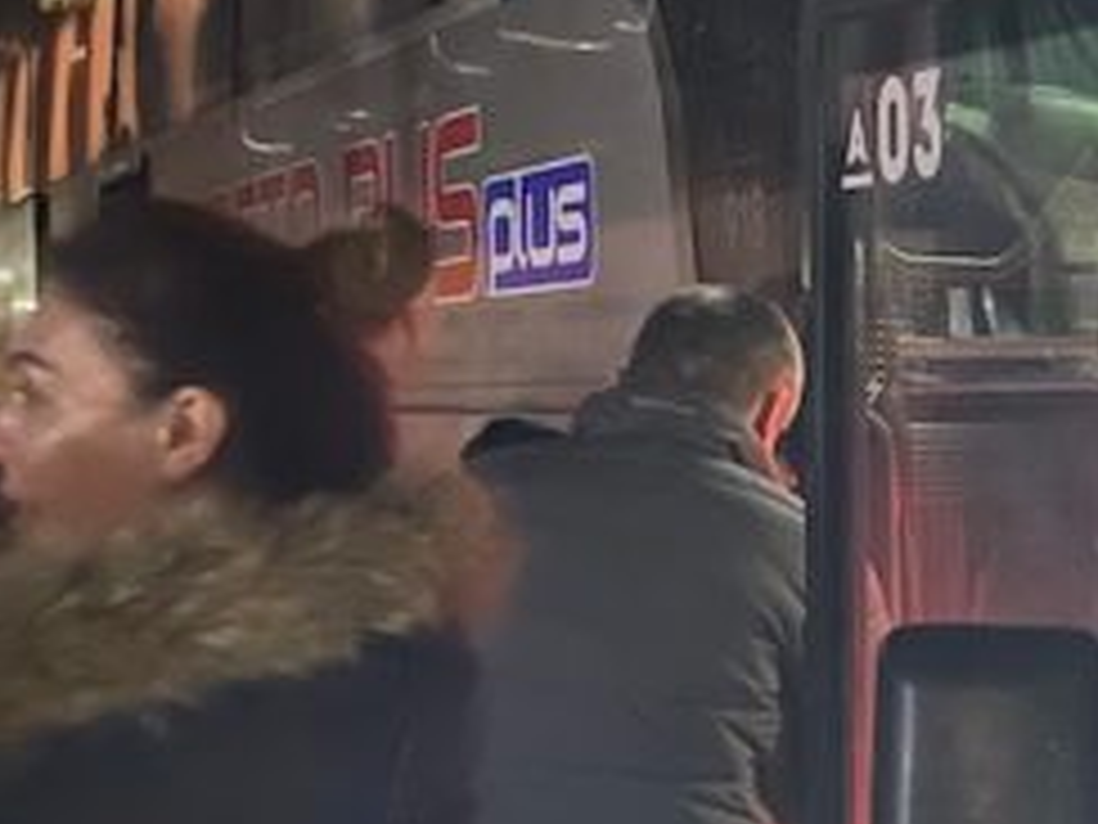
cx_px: 1467
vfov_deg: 13.6
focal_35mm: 109
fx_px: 3457
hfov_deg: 16.9
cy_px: 464
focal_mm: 5.1
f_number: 1.6
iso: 1250
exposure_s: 1/18
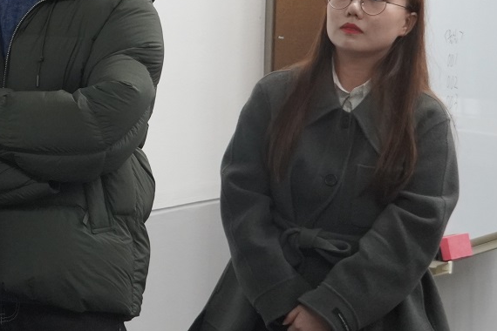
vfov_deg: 9.6
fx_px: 1960
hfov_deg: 13.9
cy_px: 78
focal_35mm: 142
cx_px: -145
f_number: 4.5
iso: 1250
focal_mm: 30
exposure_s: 1/160
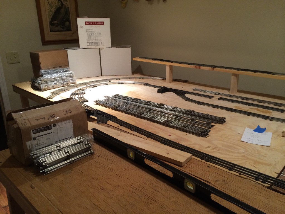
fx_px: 247
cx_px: 142
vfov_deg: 46.8
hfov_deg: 60.0
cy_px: 107
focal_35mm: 30
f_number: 2.2
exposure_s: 1/30
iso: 160
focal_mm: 4.12
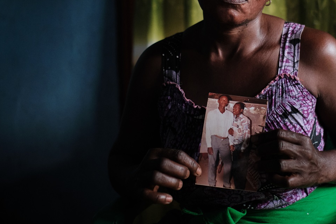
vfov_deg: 24.0
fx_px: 523
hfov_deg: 35.0
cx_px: 244
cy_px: 69
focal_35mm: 56
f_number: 1.4
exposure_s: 1/500
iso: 1250
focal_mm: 23
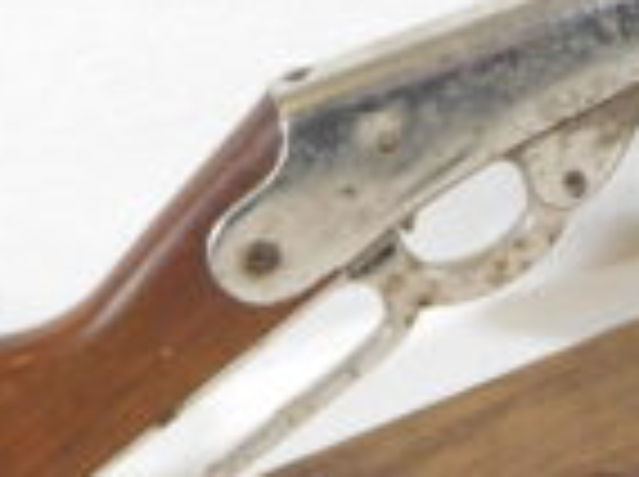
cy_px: 263
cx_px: 565
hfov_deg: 25.3
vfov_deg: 19.6
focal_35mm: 75
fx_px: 1382
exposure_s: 1/30
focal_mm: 4.5
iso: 320
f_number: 3.4
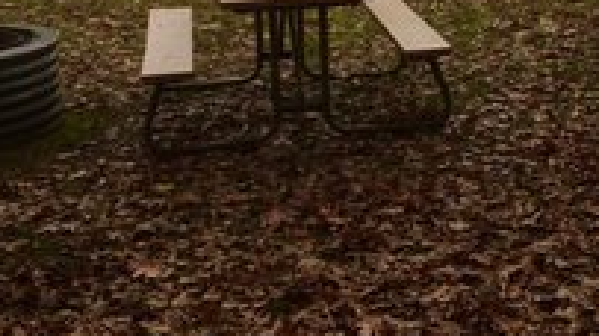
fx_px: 1318
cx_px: 568
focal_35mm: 83
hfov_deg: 24.7
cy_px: -115
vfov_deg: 13.9
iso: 40
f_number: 2.2
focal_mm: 4.15
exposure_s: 1/120
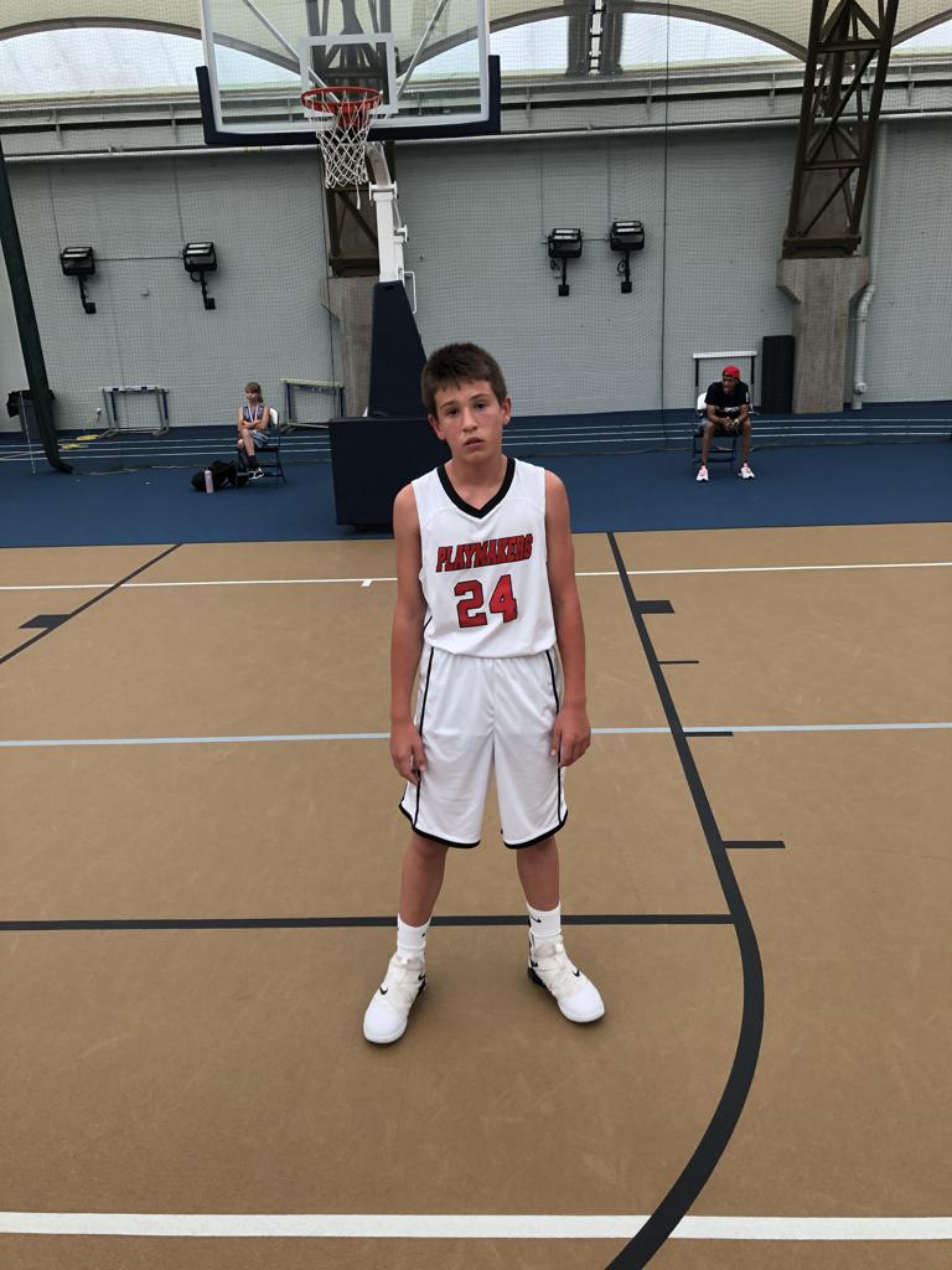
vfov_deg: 63.4
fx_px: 1027
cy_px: 635
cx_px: 476
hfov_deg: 49.7
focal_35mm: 28
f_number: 1.8
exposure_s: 1/120
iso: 32
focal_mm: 3.99
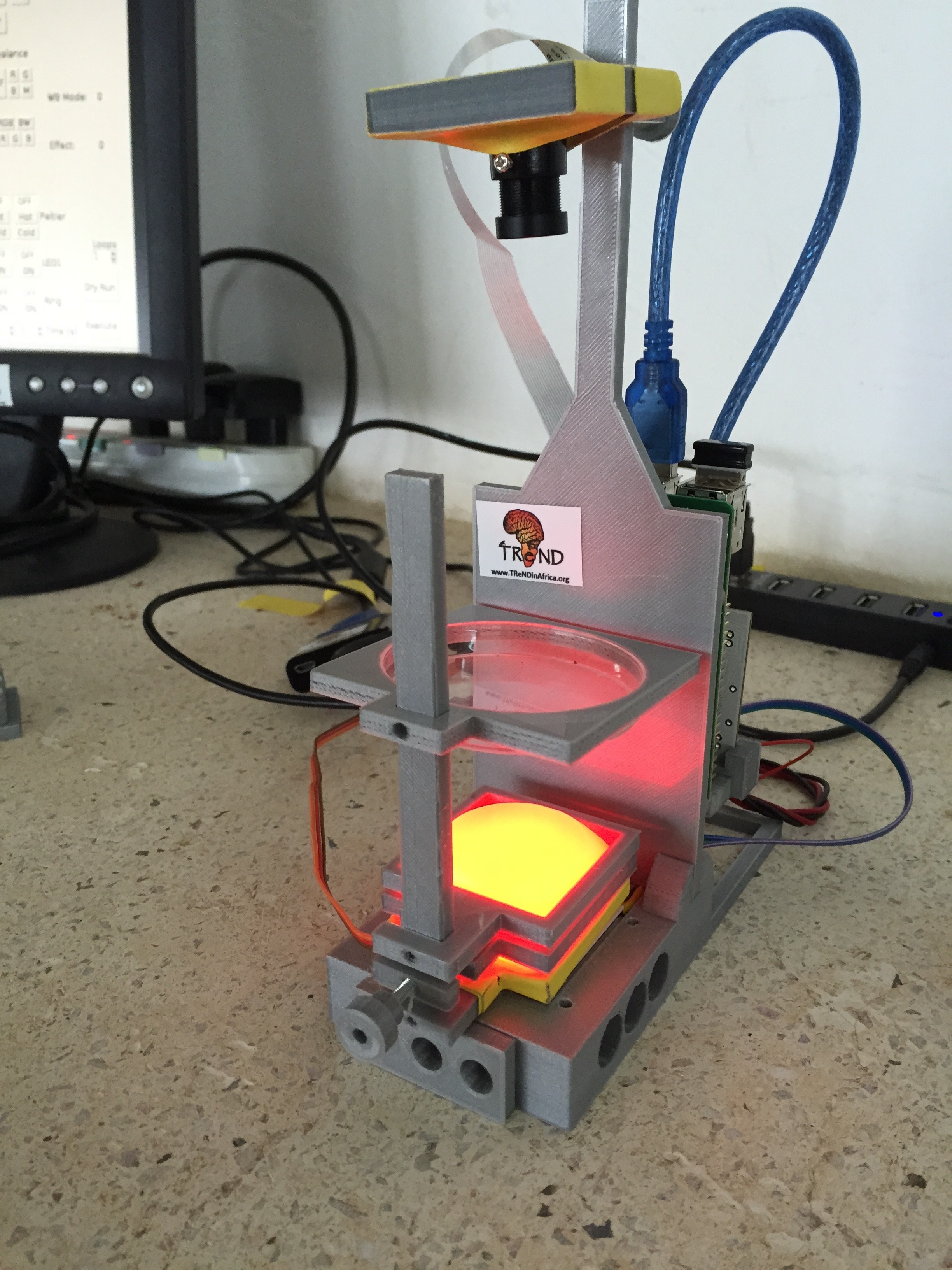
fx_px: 1063
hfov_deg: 48.2
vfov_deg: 61.7
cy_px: 635
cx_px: 476
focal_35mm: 29
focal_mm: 4.15
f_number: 2.2
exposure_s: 1/30
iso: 50
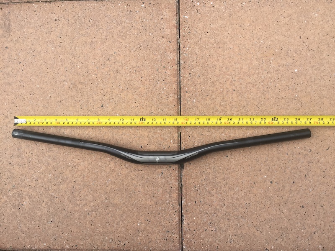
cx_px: 168
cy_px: 126
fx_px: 281
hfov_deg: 61.7
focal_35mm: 29
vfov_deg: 48.2
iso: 32
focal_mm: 4.15
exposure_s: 1/618
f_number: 2.2
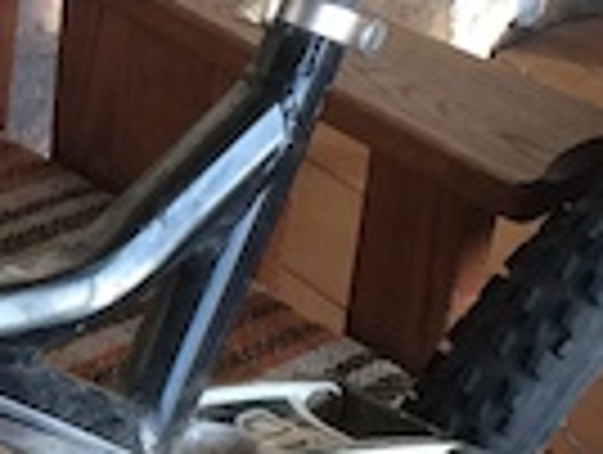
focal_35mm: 173
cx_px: -284
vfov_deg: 8.4
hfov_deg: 11.0
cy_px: 728
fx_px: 3019
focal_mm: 4.15
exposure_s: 1/30
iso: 32
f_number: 2.2
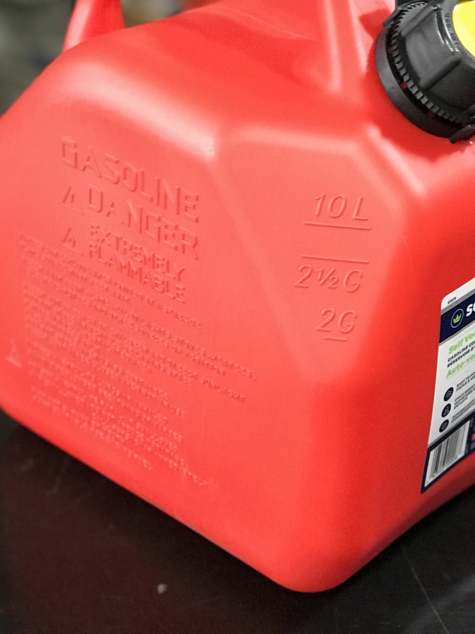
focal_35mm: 82
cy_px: 287
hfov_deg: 18.0
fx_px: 1500
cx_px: 293
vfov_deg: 23.8
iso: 800
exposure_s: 1/60
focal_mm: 6.6
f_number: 2.8
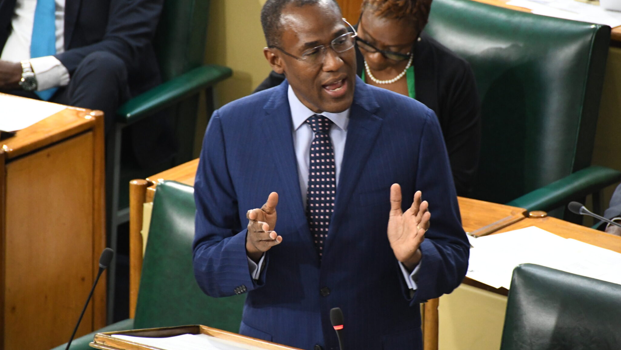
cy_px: 151
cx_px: 310
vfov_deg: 3.9
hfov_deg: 6.9
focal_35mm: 315
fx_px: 5187
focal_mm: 200
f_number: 5.6
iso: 4000
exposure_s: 1/80
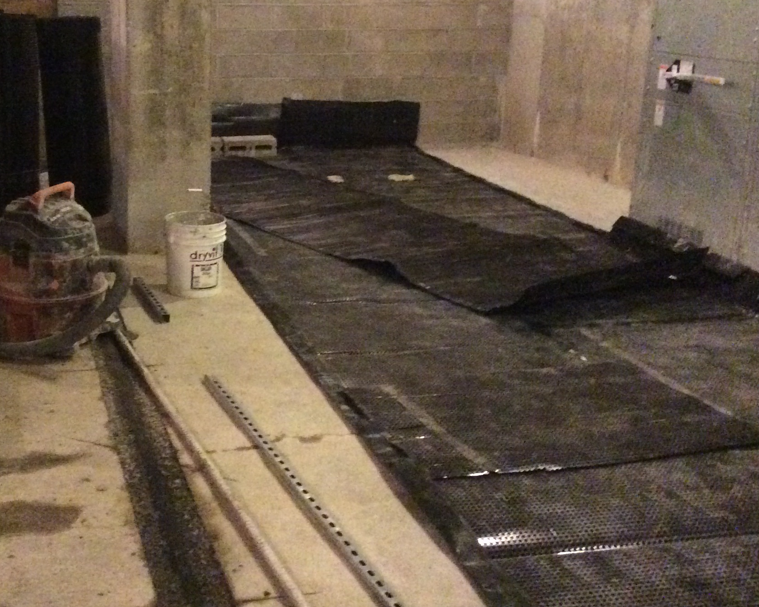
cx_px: 214
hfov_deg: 36.7
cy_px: 243
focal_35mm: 50
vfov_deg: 30.2
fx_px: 1123
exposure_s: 1/15
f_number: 2.4
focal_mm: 3.3
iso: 800
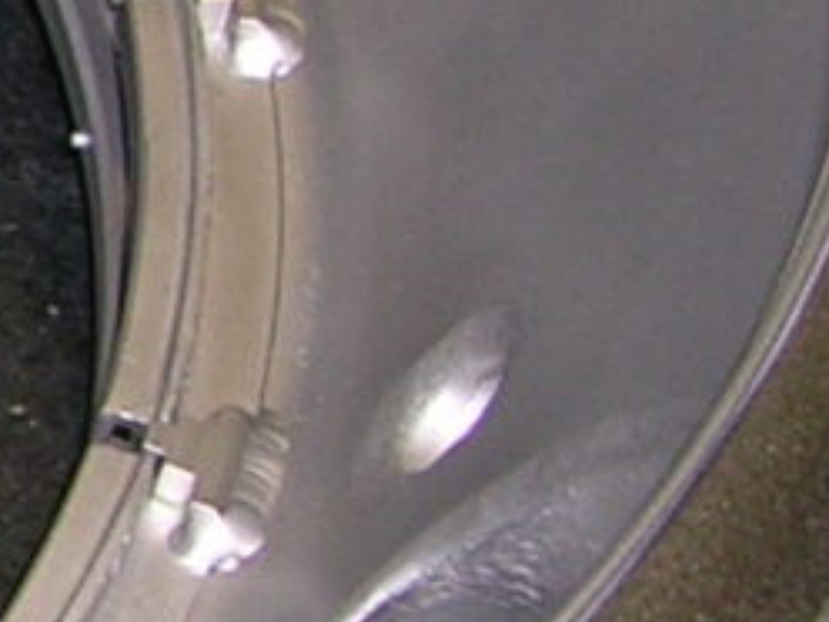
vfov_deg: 6.3
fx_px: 5628
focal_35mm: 235
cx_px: -1387
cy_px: 47
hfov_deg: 7.6
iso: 50
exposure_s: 1/60.1
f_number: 2.8
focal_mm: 5.8
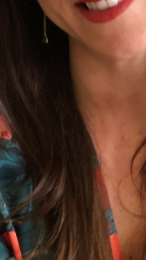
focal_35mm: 157
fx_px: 1080
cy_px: -1
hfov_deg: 7.7
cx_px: 94
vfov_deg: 13.5
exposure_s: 1/11
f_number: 2.4
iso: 160
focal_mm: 6
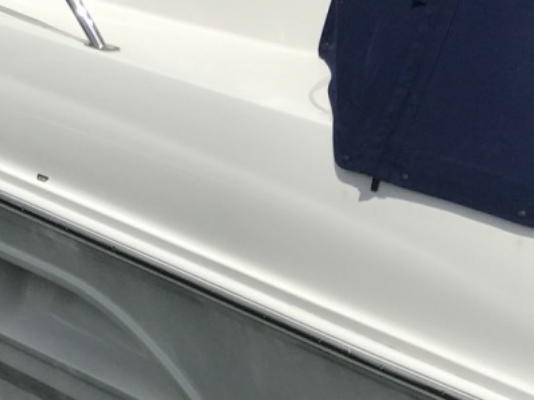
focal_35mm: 207
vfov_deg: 7.0
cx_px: -136
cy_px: -264
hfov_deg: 9.4
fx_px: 3190
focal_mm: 6.6
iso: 20
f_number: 2.8
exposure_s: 1/3425
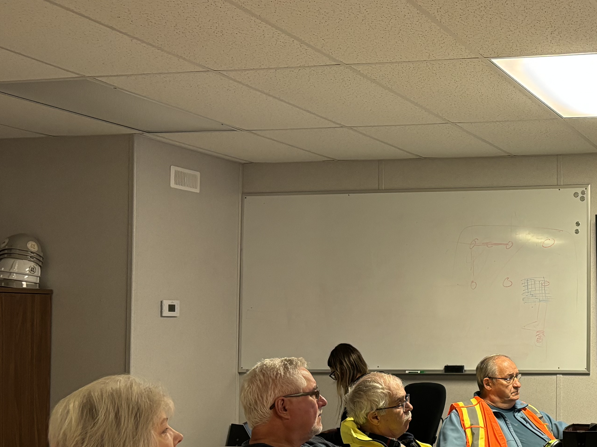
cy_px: 289
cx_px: 633
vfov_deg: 25.1
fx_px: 1000
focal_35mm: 58
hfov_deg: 30.3
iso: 200
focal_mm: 5.96
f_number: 1.6
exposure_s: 1/60
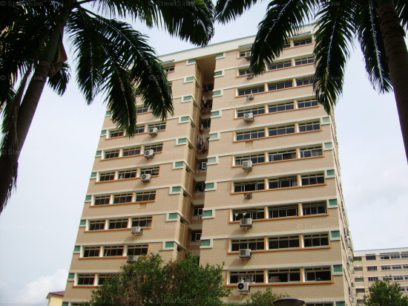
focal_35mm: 35
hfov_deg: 52.6
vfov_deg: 40.7
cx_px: 204
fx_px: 412
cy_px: 153
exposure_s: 1/458
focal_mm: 5.95
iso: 50
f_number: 5.8
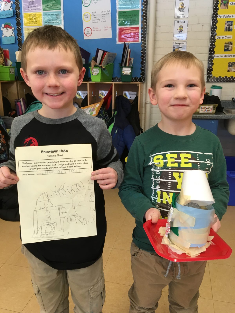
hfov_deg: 48.2
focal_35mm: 29
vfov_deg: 61.7
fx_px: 262
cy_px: 156
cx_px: 118
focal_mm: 4.15
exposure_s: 1/30
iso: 40
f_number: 2.2
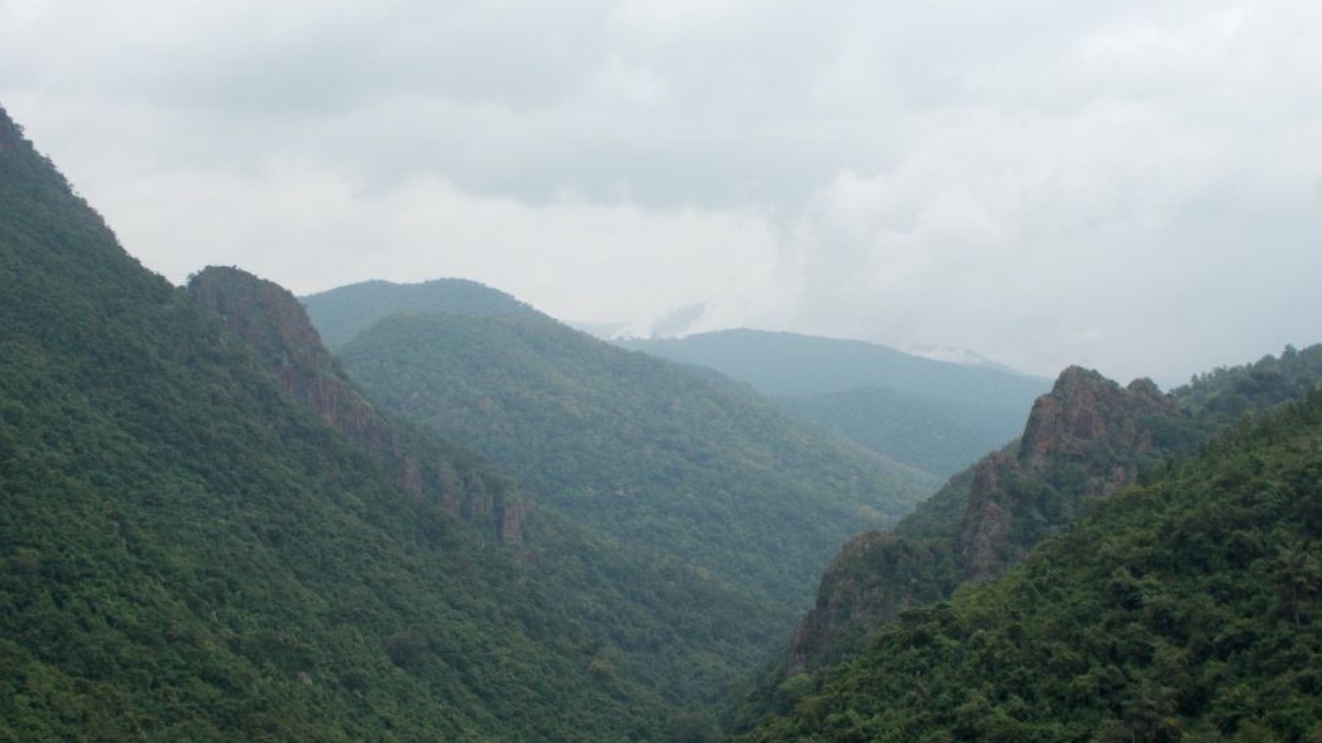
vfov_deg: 21.1
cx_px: 679
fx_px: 1997
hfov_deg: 36.6
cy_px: 394
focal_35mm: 57
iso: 80
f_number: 4.5
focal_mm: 9
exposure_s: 1/200
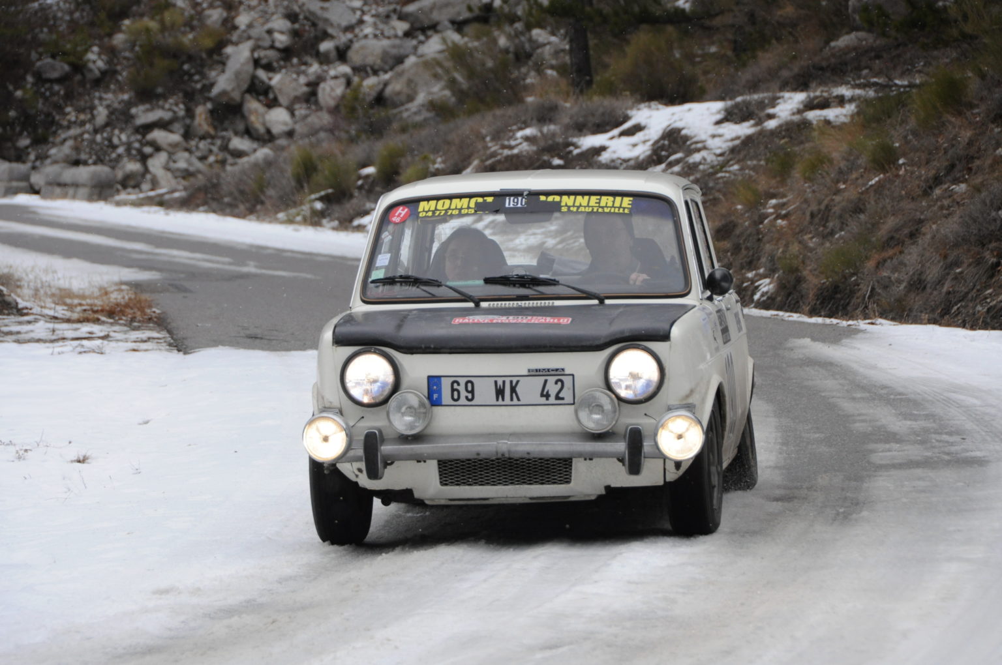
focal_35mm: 225
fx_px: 6254
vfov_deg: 6.1
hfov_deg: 9.2
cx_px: 501
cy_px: 332
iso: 800
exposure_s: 1/640
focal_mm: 150
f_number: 9
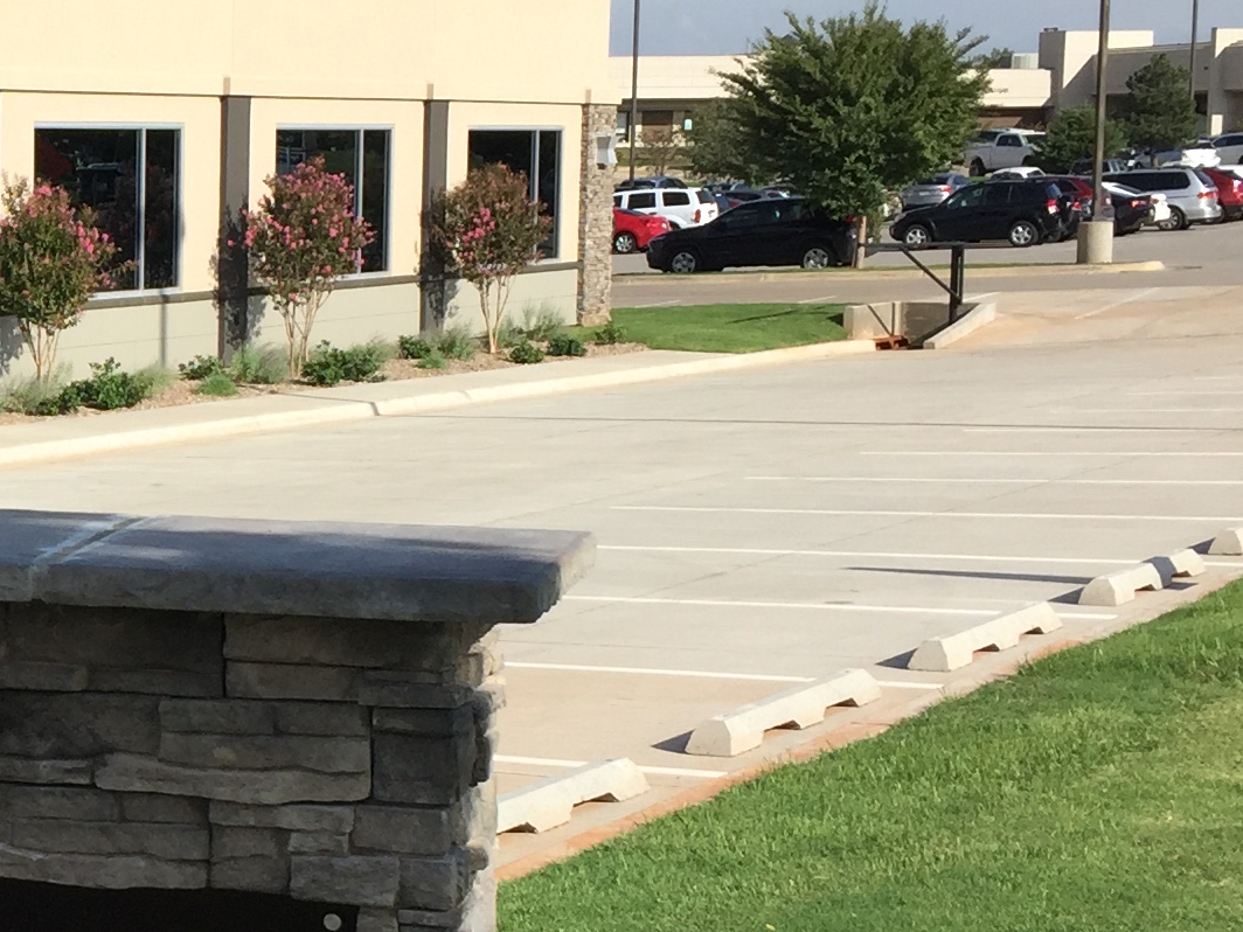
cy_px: 586
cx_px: -278
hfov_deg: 20.5
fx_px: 3196
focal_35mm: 89
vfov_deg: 16.6
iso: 32
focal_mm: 4.15
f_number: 2.2
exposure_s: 1/1799
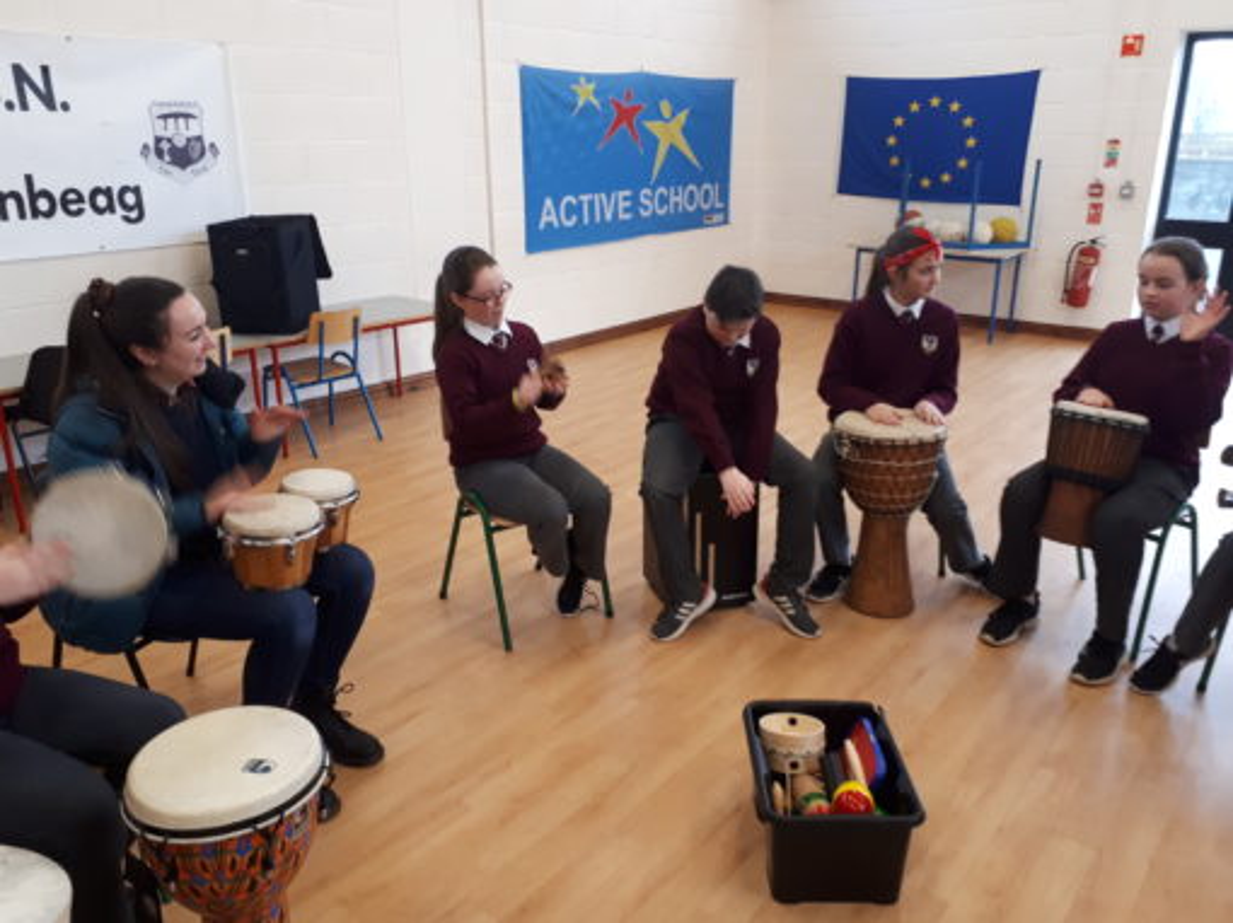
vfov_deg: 51.3
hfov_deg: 65.3
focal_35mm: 27
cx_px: 616
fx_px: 961
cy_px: 462
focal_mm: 3.6
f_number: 1.9
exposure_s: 1/33
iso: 125
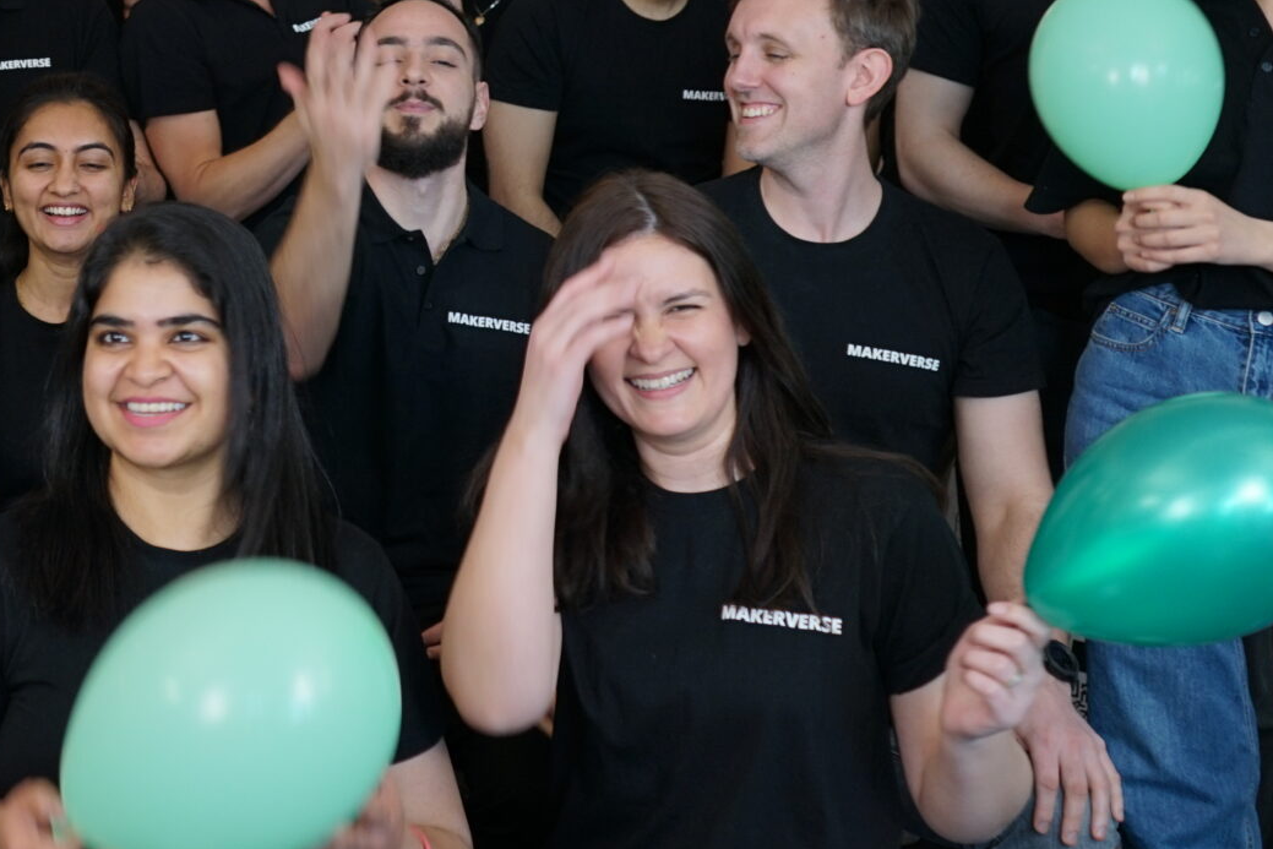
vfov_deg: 19.2
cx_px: 87
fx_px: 2440
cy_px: 15
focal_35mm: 69
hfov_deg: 28.0
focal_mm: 28
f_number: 3.5
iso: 320
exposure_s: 1/60
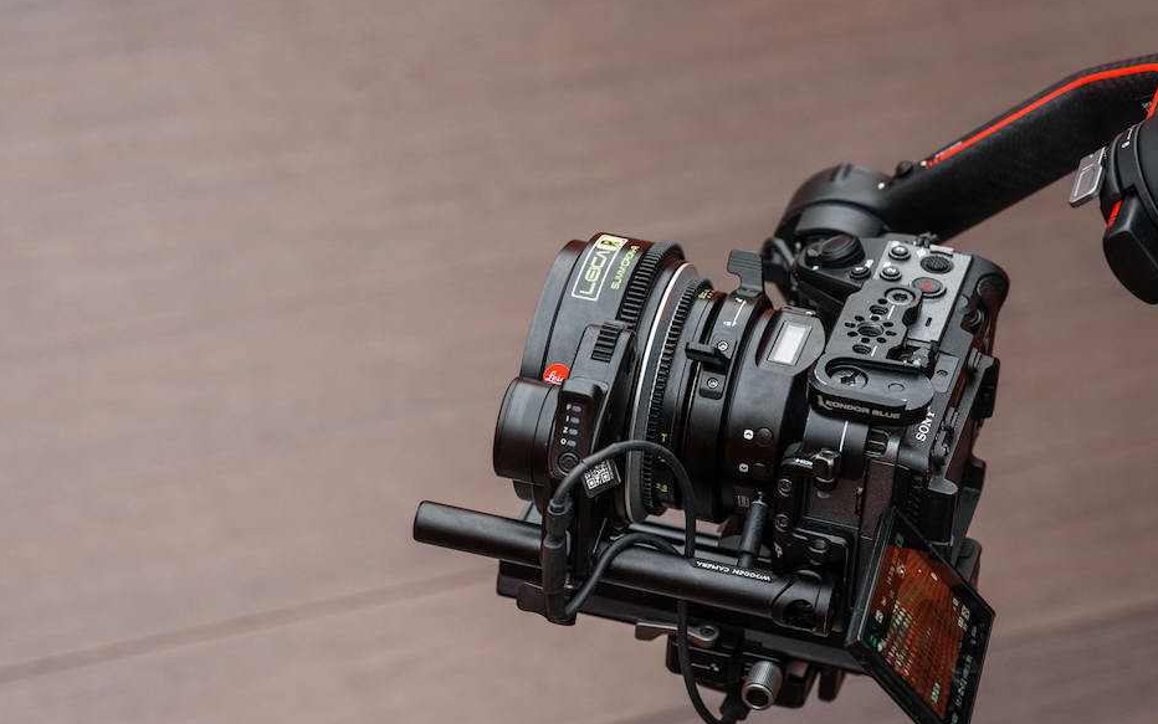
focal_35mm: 119
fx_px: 3756
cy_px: 512
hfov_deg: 17.5
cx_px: 594
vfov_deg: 11.0
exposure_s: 1/80
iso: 250
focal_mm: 85
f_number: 5
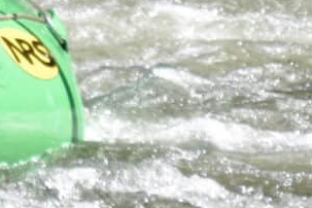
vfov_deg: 1.6
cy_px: -267
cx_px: -467
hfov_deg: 2.4
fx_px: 7392
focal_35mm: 853
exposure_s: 1/1600
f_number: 6
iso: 400
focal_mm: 112
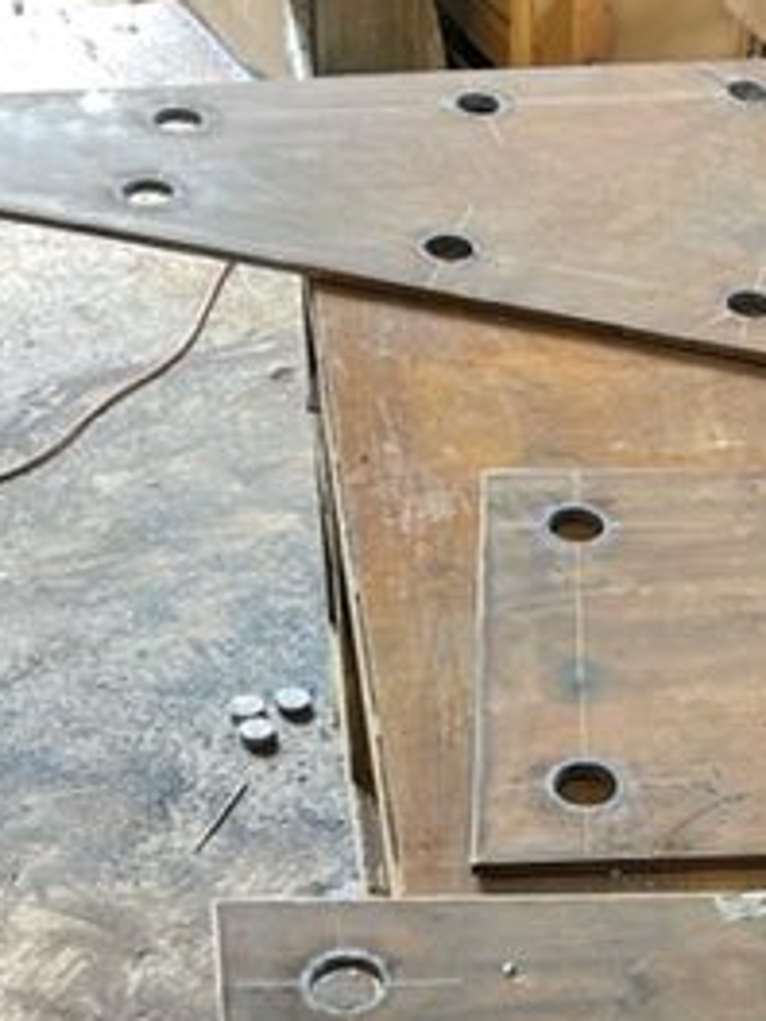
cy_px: 1133
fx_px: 1859
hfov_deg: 22.5
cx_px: 747
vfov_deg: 27.9
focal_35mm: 63
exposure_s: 1/50
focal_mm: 4.2
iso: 250
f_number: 1.6
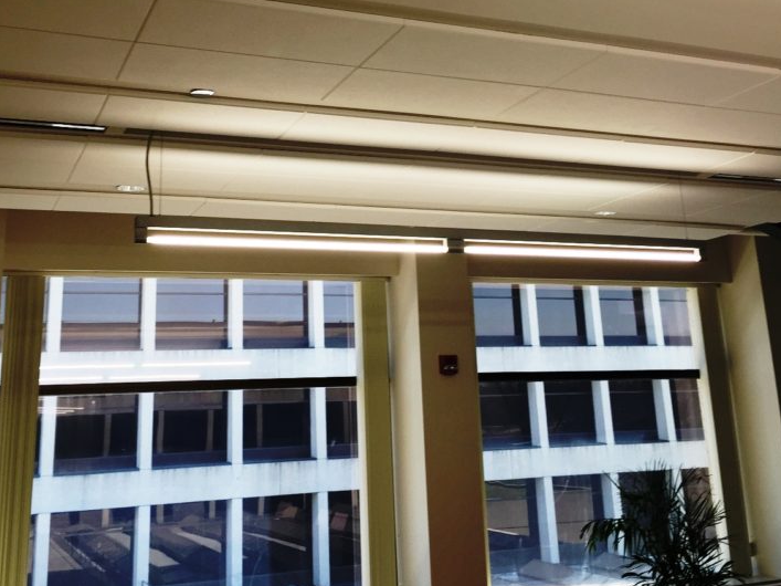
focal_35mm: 42
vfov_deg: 33.8
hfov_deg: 44.8
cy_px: 166
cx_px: 369
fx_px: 947
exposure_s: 1/40
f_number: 2.2
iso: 32
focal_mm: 4.15
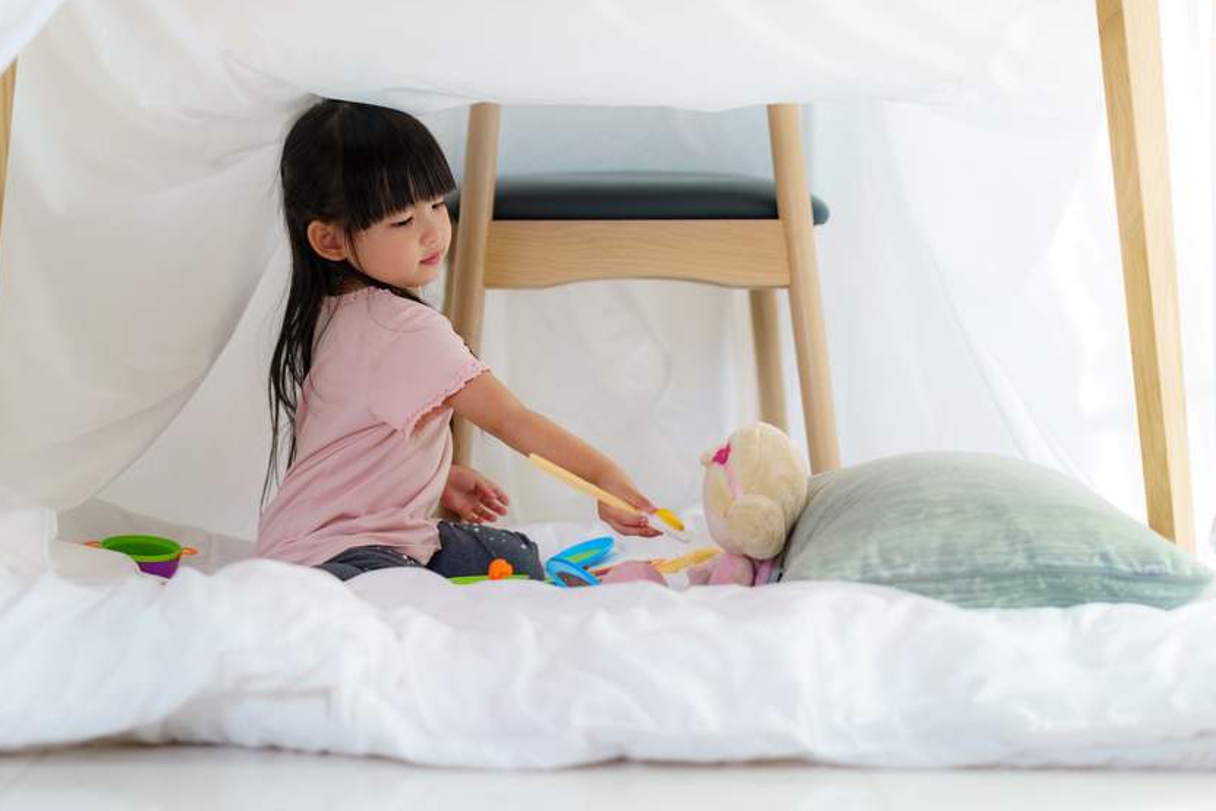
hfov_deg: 24.5
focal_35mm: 83
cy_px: 275
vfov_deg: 16.4
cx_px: 606
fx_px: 2804
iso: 200
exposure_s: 1/200
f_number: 1.8
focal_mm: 55
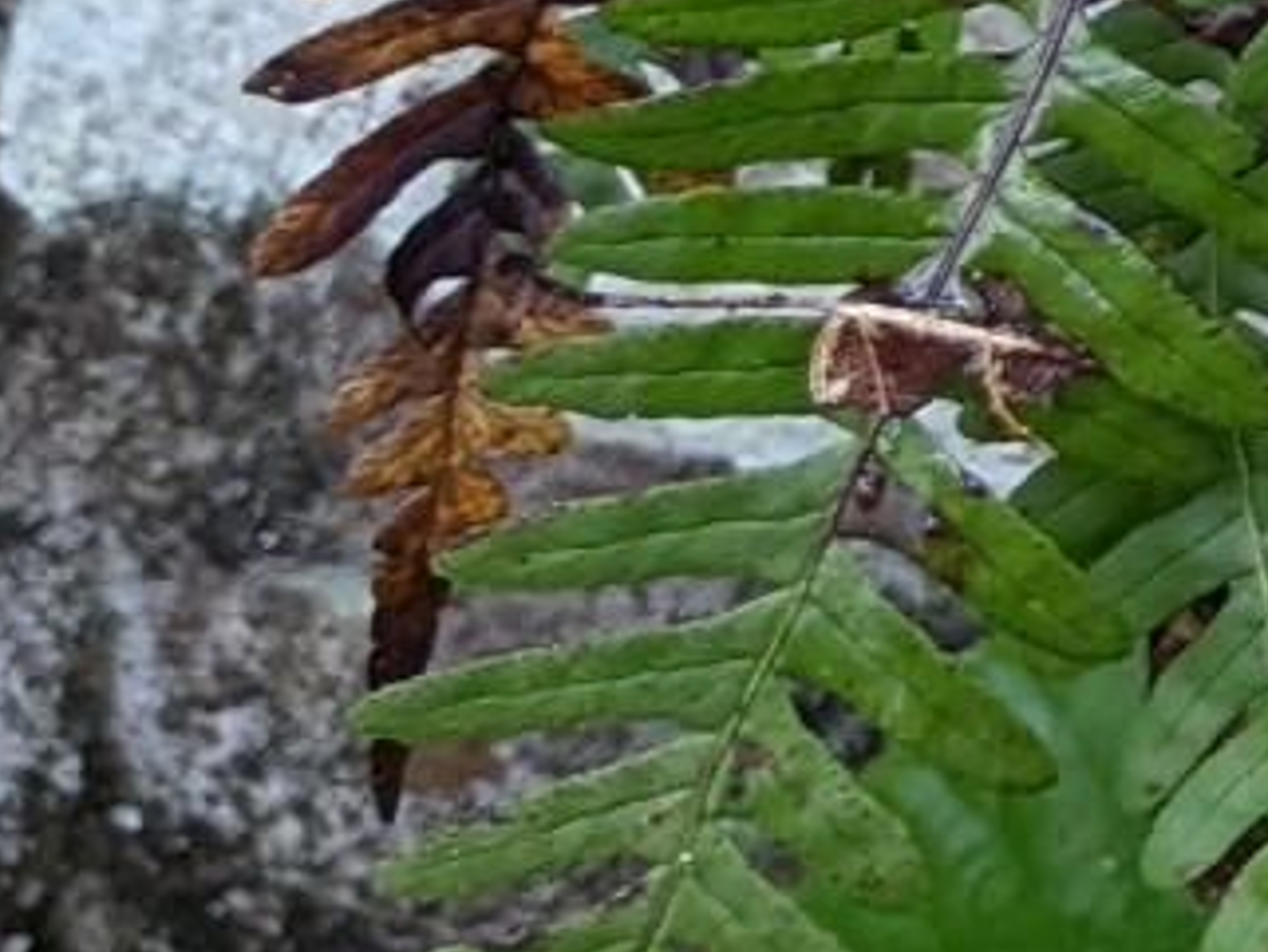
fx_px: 7402
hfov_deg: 8.3
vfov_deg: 6.8
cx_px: 3808
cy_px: -1647
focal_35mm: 202
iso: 52
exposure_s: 1/50.5
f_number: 1.73
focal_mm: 4.38
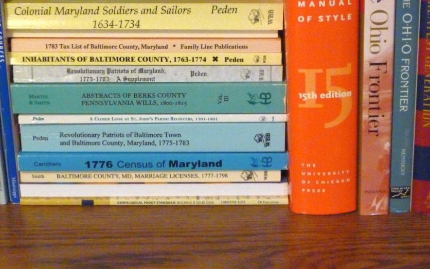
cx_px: 240
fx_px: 856
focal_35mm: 73
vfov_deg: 17.7
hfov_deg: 28.2
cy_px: 44
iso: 1250
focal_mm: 8.6
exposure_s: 1/4
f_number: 4
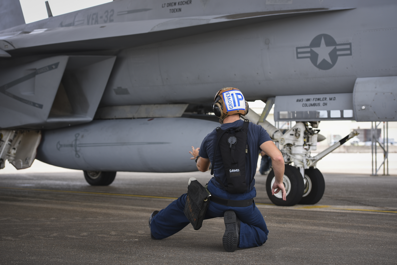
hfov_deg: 25.4
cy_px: 132
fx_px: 883
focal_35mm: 80
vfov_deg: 17.1
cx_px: 198
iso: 200
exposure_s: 1/320
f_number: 4.5
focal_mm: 80
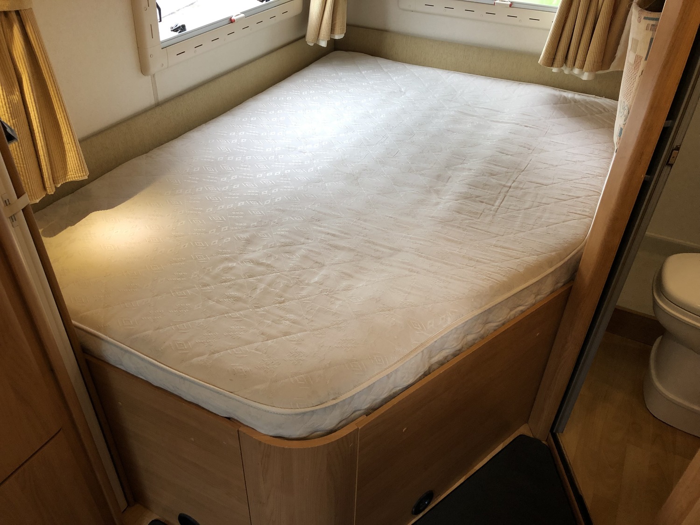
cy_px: 262
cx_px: 350
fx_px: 566
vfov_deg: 49.7
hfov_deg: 63.4
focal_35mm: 28
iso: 40
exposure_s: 1/20
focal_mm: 3.99
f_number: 1.8
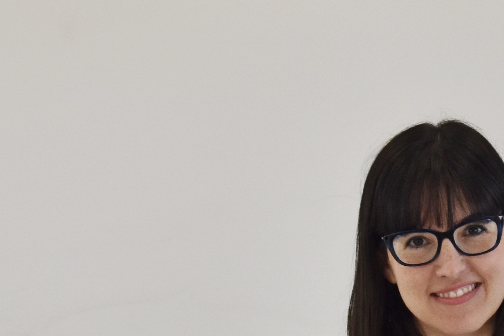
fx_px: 2575
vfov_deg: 7.5
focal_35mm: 184
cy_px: 271
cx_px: 742
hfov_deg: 10.8
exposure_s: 1/250
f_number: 5.6
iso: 400
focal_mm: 31
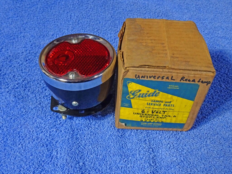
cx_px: 116
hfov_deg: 50.1
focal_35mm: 37
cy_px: 87
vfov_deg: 38.7
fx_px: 248
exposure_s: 1/20
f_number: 4
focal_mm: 6.37
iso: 800
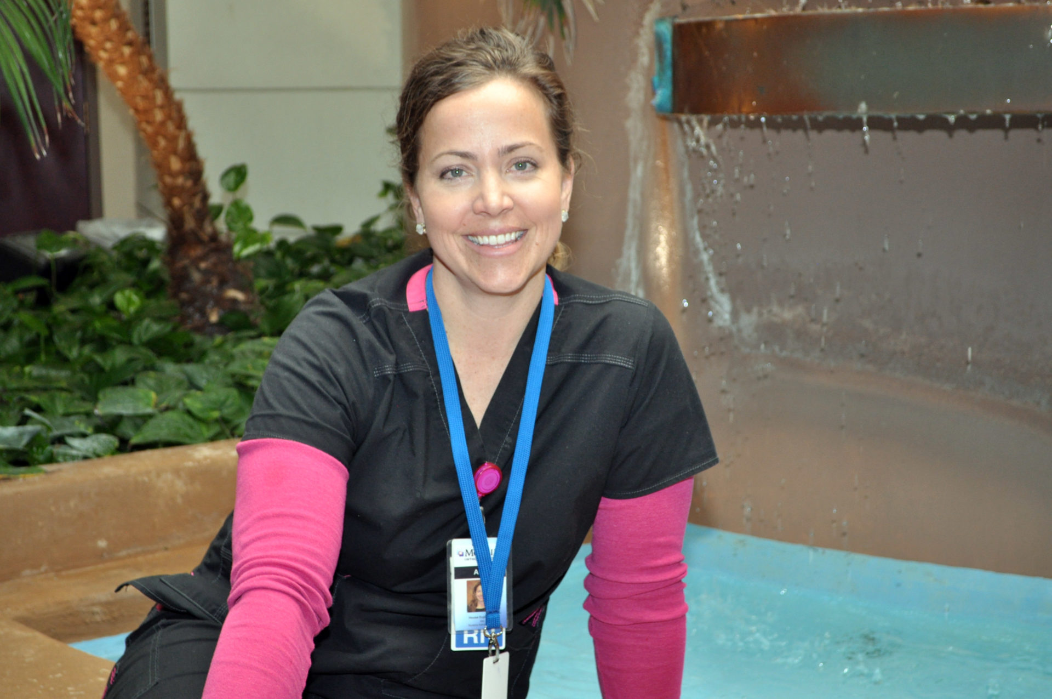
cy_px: 350
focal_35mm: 68
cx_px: 526
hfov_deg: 29.9
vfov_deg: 20.1
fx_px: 1970
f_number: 5.3
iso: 800
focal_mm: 45
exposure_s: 1/60
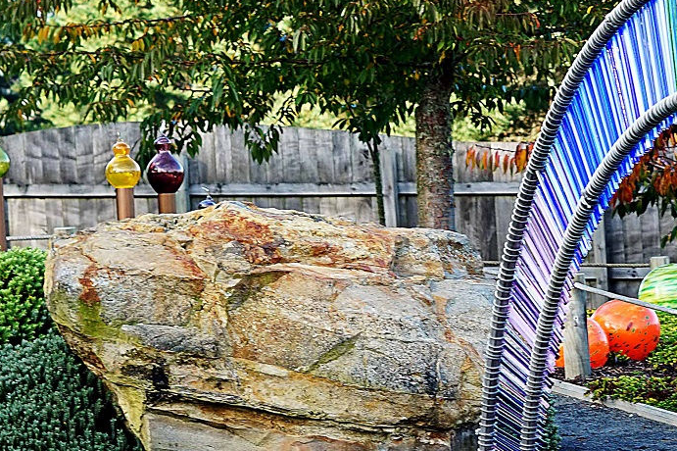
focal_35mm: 217
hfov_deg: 9.4
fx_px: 4079
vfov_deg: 6.3
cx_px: 739
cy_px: 366
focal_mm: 50
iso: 100
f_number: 4.5
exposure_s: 1/80
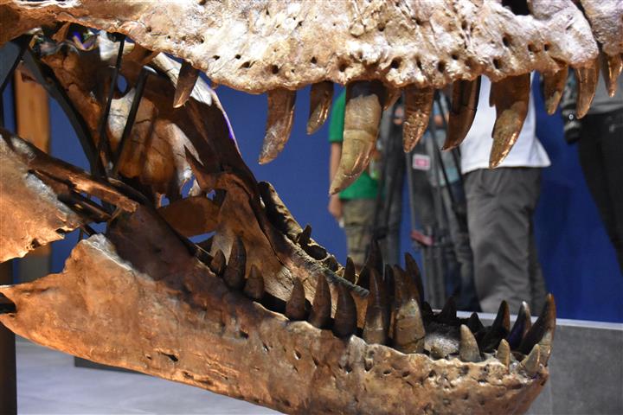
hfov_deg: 20.9
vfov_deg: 14.0
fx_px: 1687
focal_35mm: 98
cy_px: 208
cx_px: 312
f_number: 5.3
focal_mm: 65
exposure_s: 1/60
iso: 8000
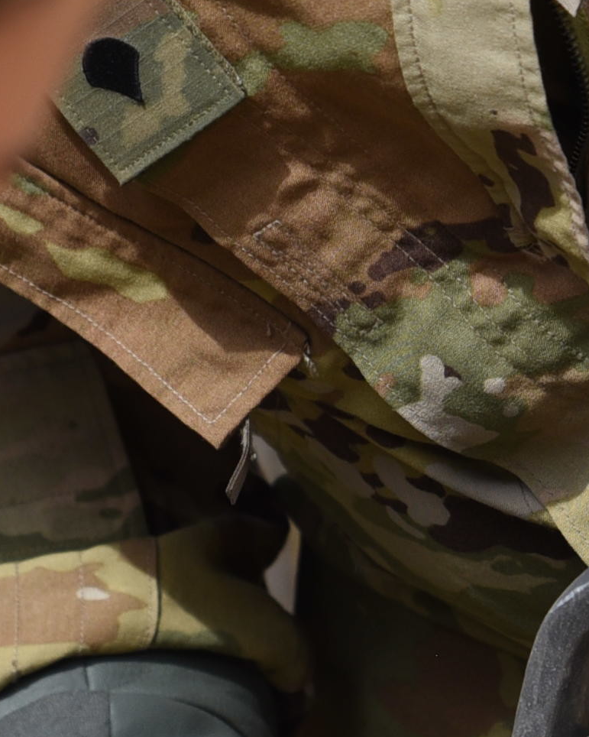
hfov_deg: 3.8
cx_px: 508
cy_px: 742
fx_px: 8935
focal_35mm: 410
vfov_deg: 4.7
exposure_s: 1/2000
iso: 320
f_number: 3.2
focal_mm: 70
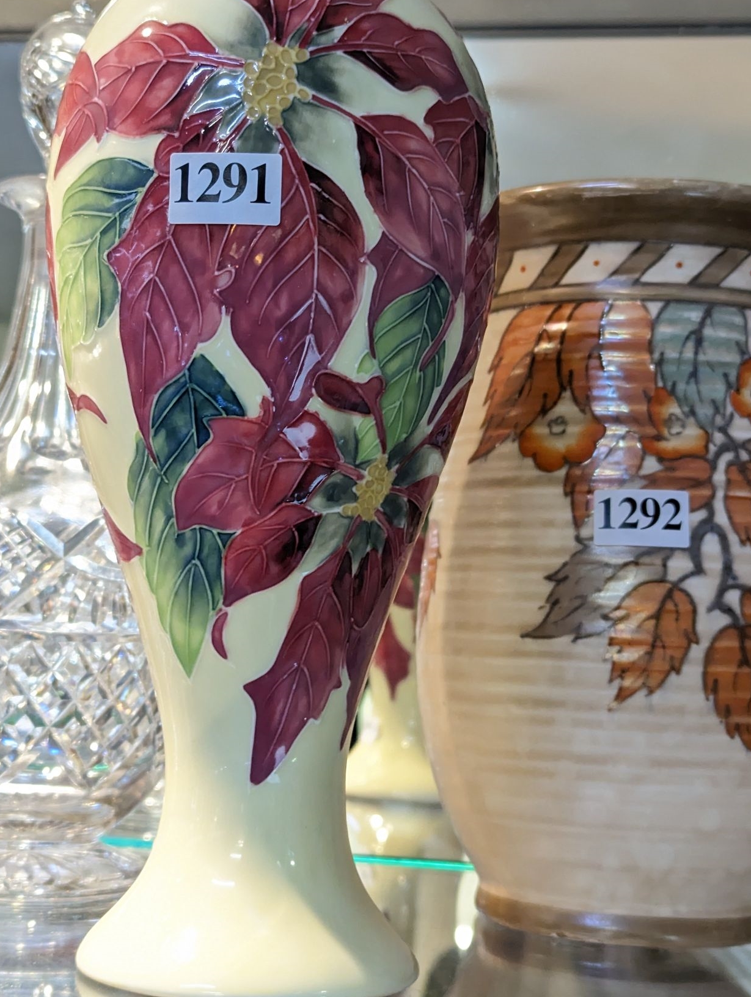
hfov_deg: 24.4
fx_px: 1731
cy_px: 451
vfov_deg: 32.1
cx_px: 307
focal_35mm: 60
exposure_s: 1/99.9
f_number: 1.85
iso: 487
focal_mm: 6.81
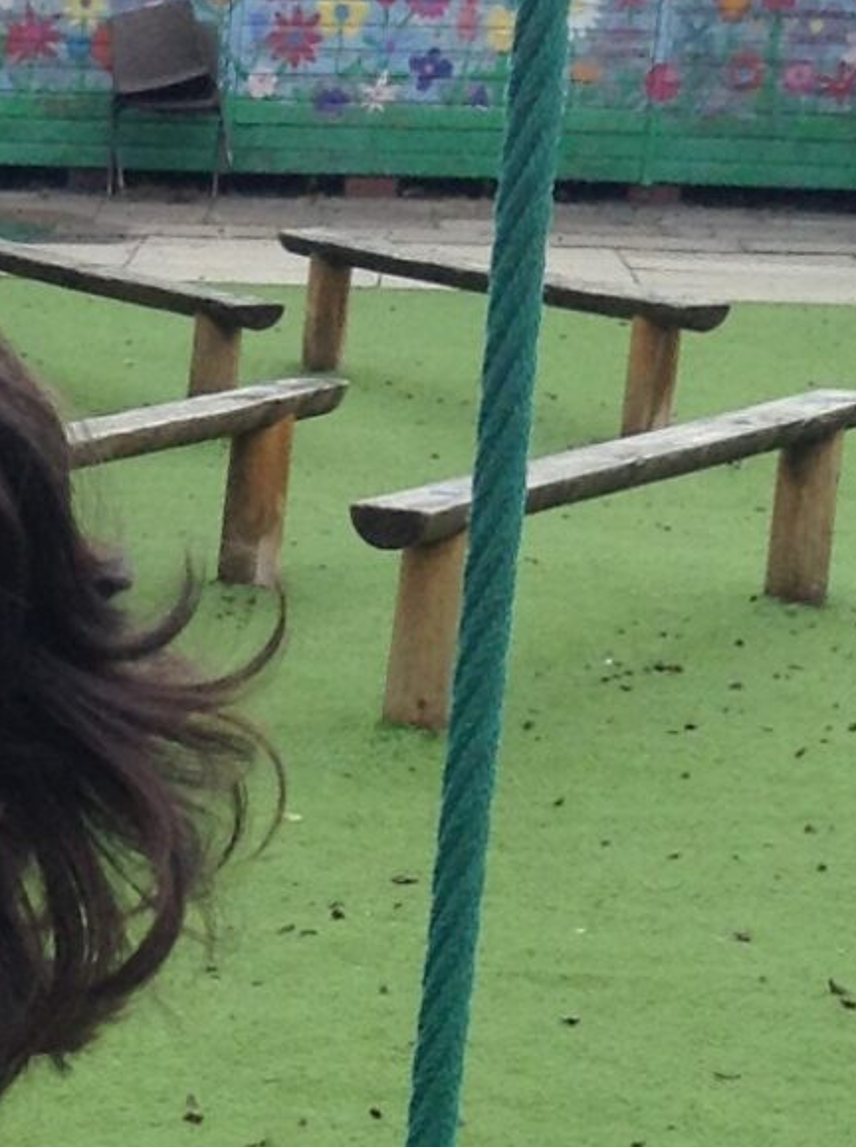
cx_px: -408
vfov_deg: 12.7
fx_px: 4830
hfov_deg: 9.8
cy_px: 1848
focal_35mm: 146
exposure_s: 1/442
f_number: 2.4
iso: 25
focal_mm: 3.3
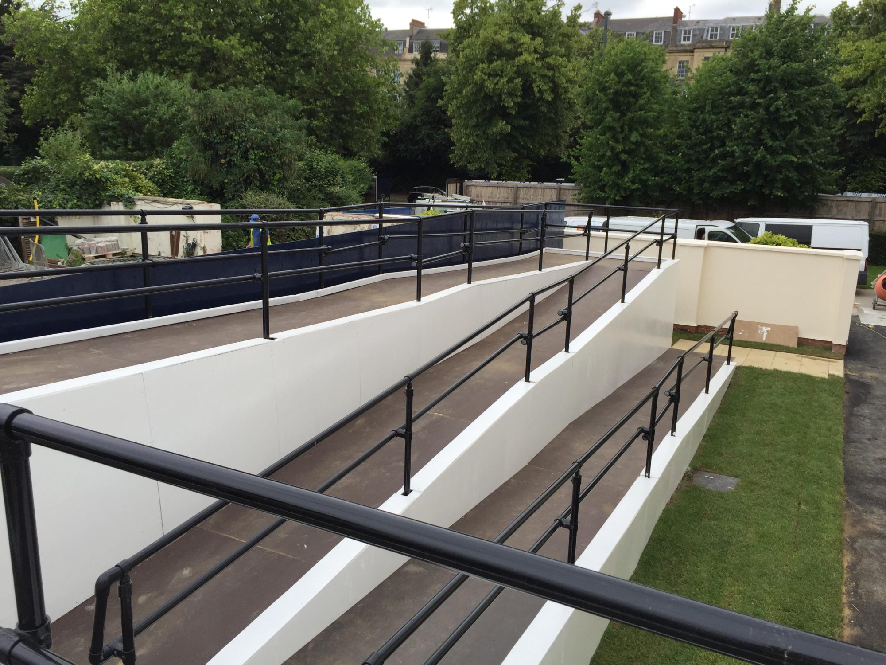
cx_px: 443
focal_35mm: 29
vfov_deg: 48.2
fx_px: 742
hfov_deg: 61.7
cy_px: 332
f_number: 2.2
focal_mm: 4.15
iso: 32
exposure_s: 1/898
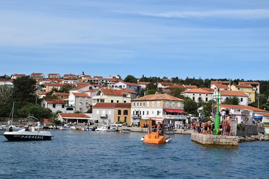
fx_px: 504
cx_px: 134
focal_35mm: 68
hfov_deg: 29.9
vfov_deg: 20.2
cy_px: 90
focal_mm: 45
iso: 100
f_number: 9
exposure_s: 1/320
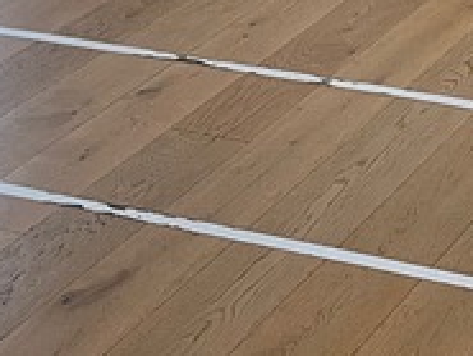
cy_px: -412
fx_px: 1846
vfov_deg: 10.0
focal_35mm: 135
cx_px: 440
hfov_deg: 14.4
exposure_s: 1/82
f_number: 1.6
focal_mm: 4.2
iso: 125
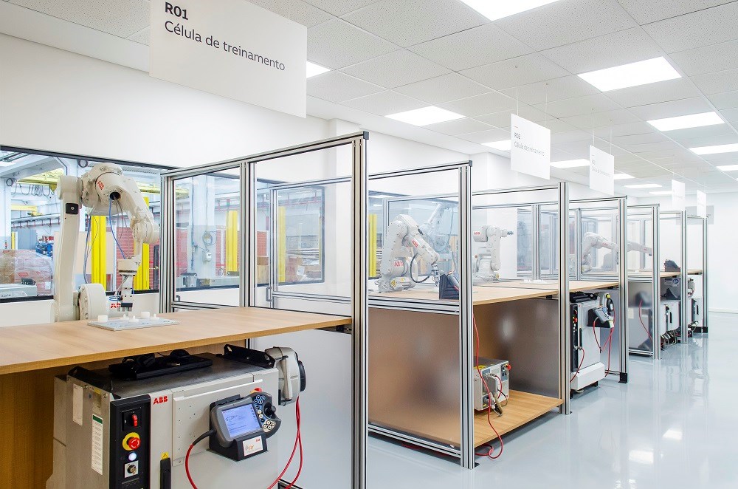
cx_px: 369
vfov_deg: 50.2
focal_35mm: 26
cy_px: 244
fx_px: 522
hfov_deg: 70.6
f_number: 4.5
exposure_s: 1/100
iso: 500
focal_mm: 17
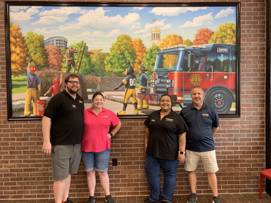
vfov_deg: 53.1
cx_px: 136
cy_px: 102
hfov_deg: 67.3
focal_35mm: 26
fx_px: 204
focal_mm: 4.25
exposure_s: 1/60
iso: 160
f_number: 1.8
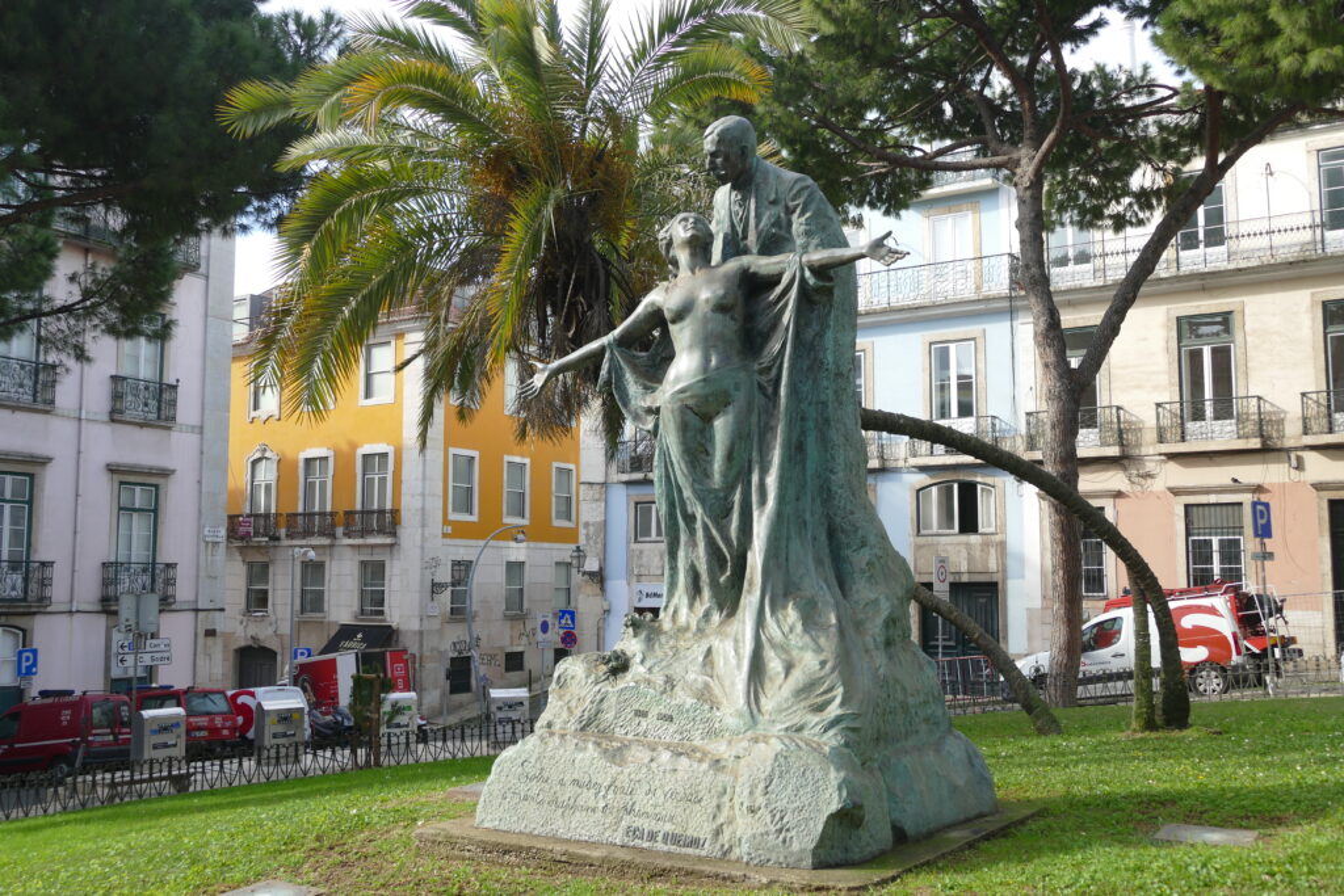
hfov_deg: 53.1
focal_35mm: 36
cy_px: 448
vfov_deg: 36.9
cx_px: 672
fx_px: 1344
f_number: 3.1
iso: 125
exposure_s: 1/500
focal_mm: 13.16
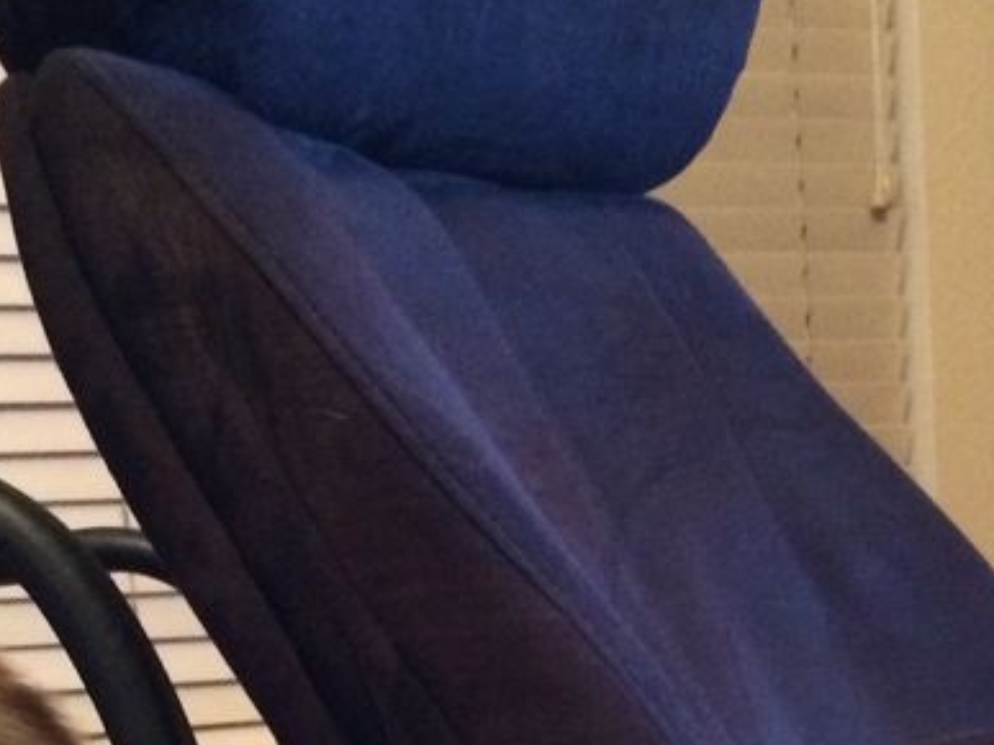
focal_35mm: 93
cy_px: 1040
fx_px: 2670
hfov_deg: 21.1
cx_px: 501
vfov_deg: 15.0
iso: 400
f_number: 2.2
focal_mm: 4.12
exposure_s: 1/15
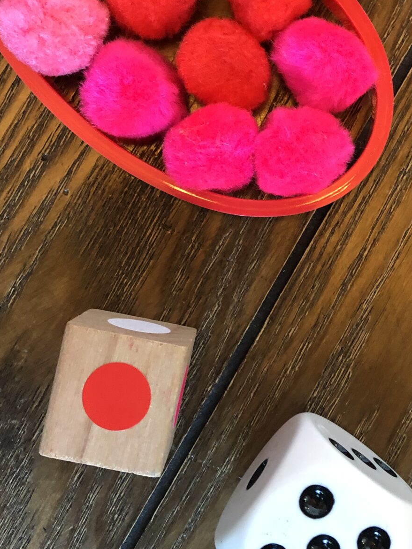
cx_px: 307
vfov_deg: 38.7
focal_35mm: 49
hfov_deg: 29.2
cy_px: 209
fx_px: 777
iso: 100
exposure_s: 1/6
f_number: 1.8
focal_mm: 3.99
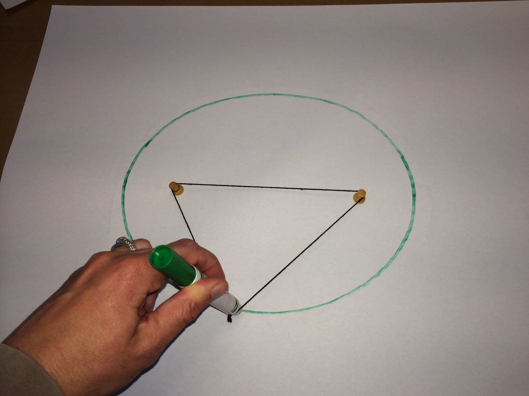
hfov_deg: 60.0
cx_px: 264
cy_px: 198
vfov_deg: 46.8
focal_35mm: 30
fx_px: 458
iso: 32
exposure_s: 1/89
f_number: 2.2
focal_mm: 4.12
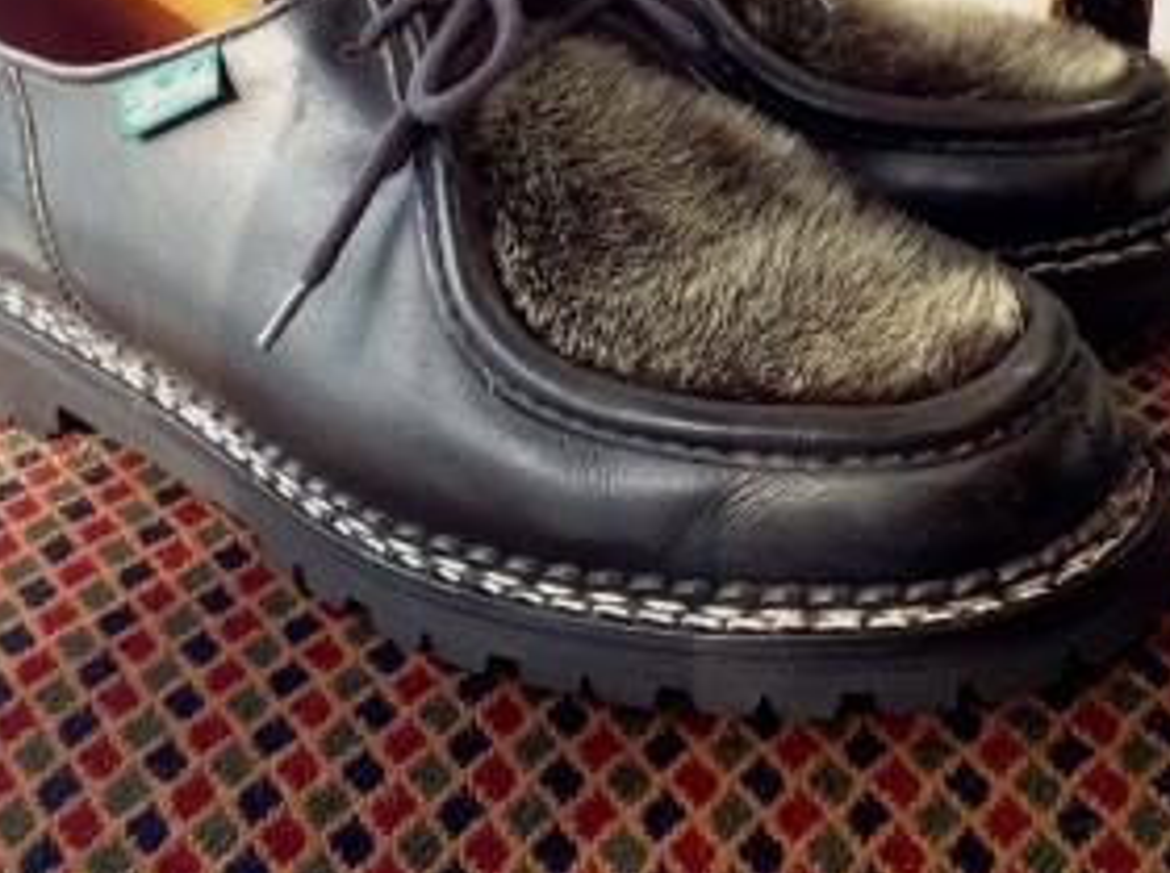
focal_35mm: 50
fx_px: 1687
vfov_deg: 28.7
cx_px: 526
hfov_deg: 38.2
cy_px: 257
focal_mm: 4.28
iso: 80
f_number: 2.4
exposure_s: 1/20
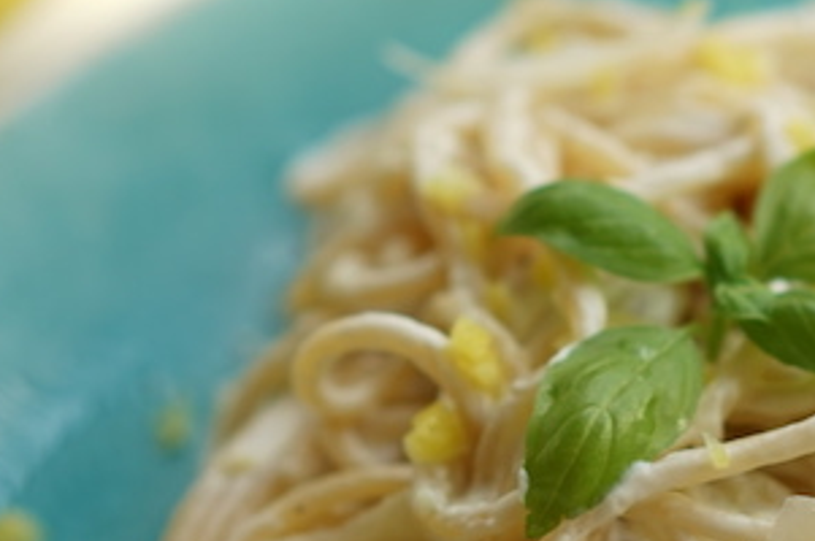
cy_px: 464
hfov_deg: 11.2
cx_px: 750
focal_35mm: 183
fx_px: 4138
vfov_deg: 7.5
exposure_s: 1/160
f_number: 2.2
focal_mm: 55
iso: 50
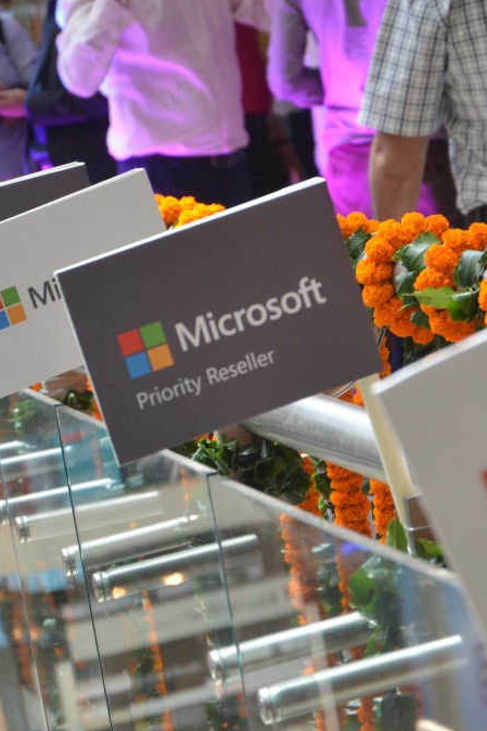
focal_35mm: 182
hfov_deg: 7.5
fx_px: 3695
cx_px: 297
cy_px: 366
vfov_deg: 11.3
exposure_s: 1/125
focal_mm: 80
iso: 800
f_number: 5.3
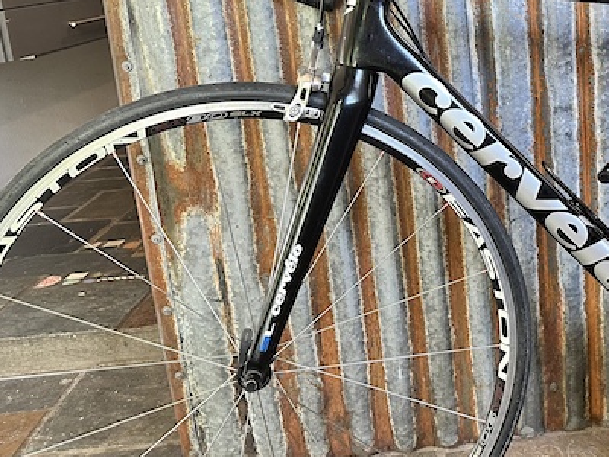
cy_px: 165
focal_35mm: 48
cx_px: 579
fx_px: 844
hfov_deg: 36.5
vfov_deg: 30.1
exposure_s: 1/60
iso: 250
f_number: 1.78
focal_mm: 6.86
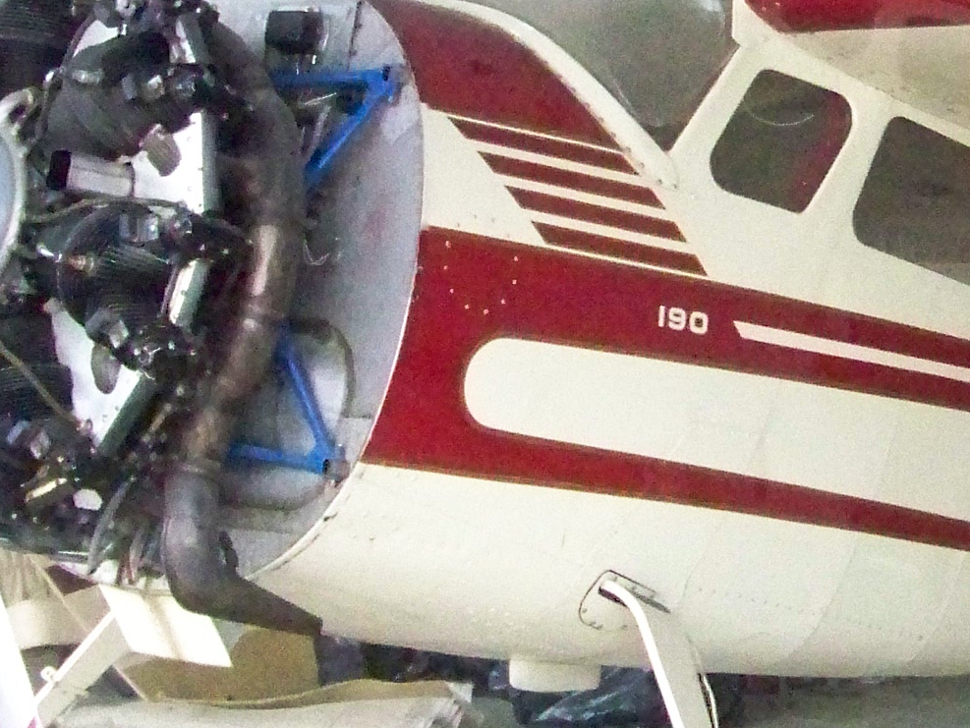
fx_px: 3140
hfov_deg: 17.5
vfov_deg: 13.2
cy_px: 327
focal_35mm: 112
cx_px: 691
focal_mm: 5.85
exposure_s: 1/500
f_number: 2.8
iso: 1000
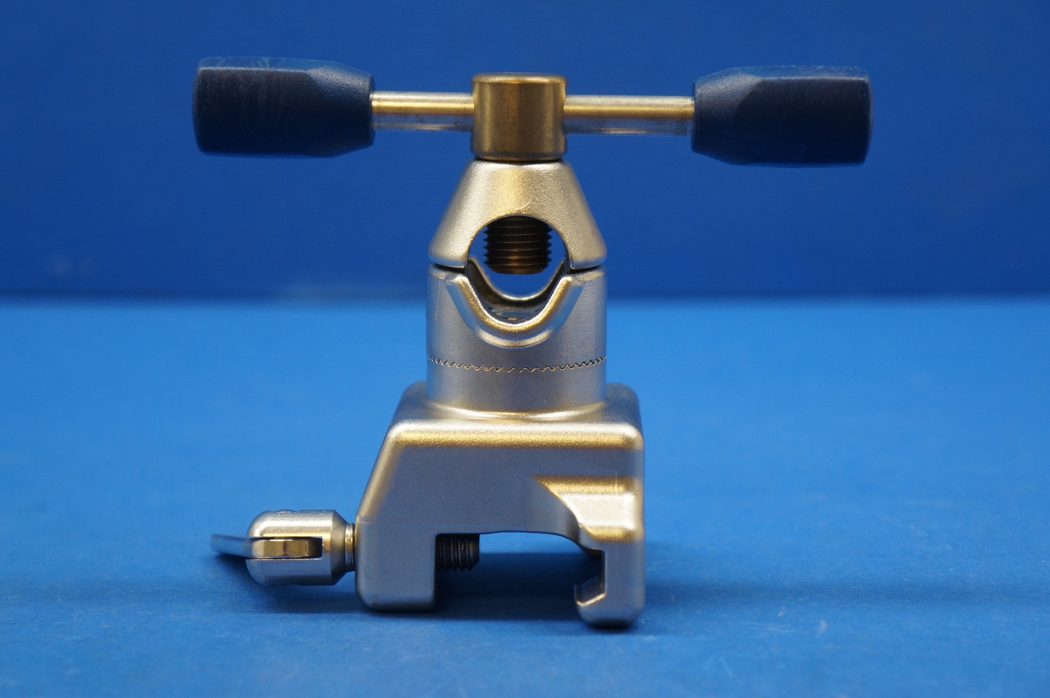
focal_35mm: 75
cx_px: 525
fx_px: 2185
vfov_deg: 18.1
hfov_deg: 27.0
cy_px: 349
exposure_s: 1/60
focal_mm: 50
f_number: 5
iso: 400
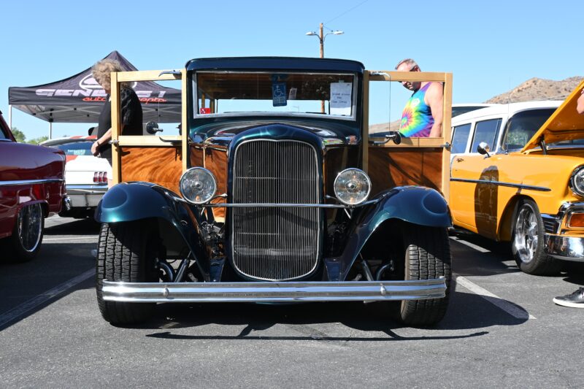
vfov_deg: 35.5
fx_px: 608
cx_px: 292
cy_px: 194
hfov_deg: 51.3
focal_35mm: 38
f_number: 6.3
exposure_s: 1/250
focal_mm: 25
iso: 100
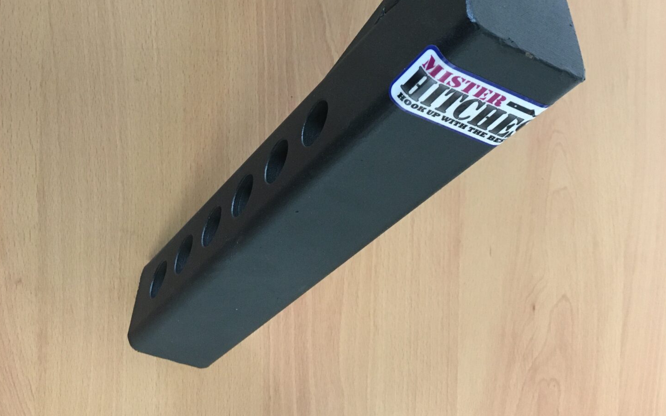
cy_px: 12
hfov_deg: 47.2
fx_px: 762
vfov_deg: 28.8
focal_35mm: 42
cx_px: 336
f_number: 2.2
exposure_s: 1/33
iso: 200
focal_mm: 4.15
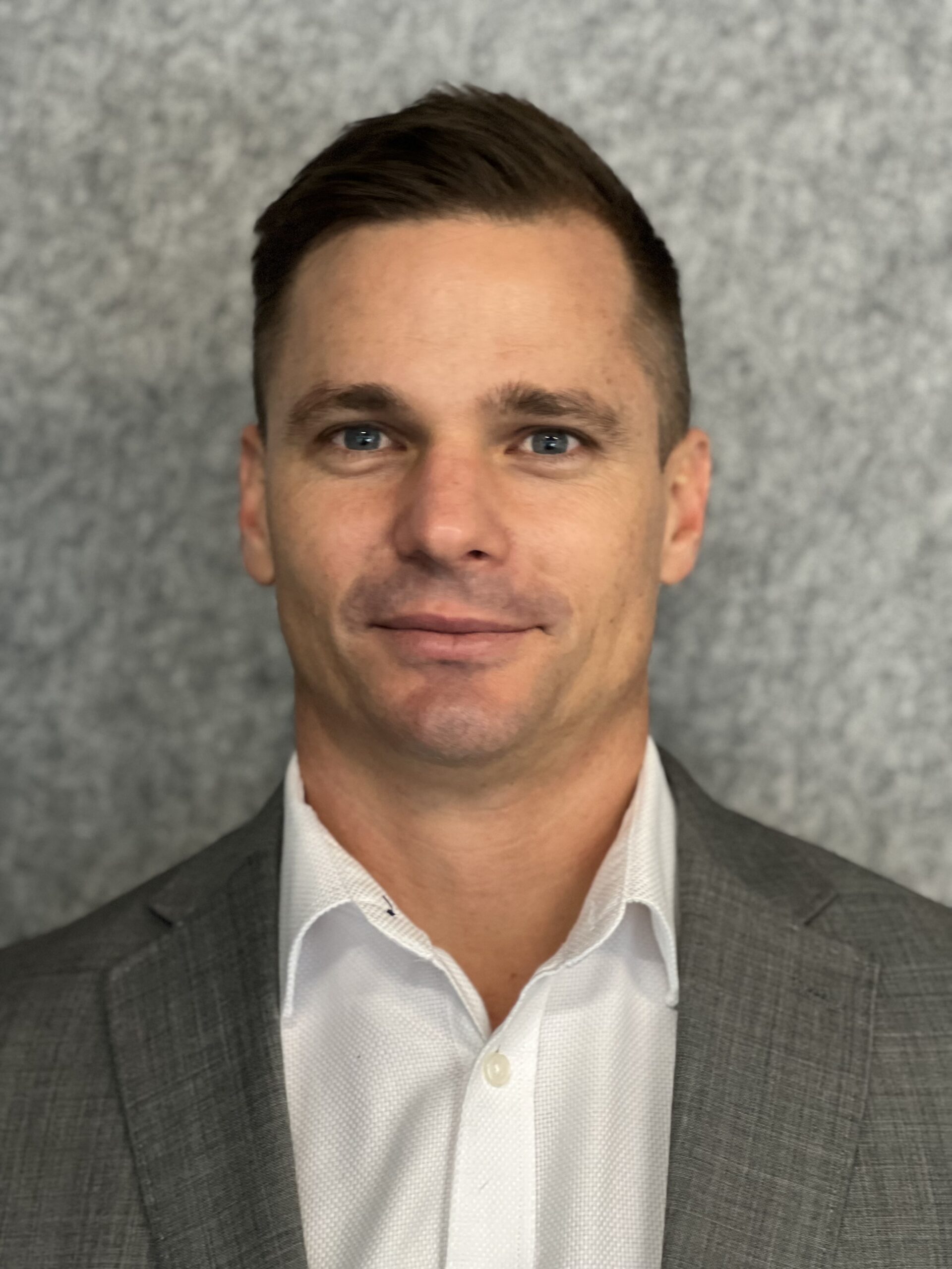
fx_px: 2824
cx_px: 476
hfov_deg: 19.1
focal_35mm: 77
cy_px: 634
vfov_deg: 25.3
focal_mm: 9
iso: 400
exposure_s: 1/17
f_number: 2.8
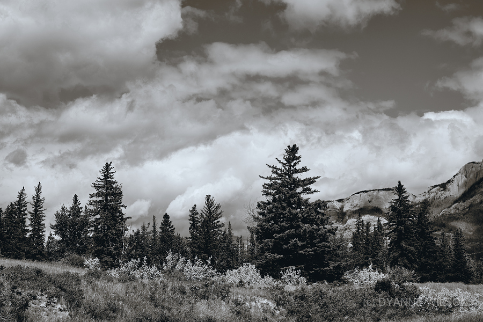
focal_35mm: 83
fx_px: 1113
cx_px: 242
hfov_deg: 24.5
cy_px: 161
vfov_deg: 16.5
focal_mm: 55
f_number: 10
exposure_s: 1/280
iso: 100
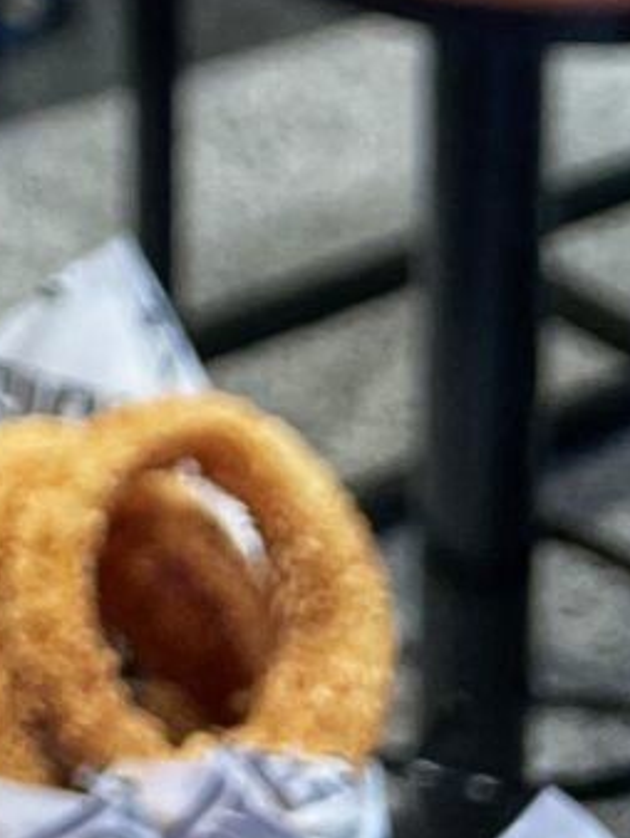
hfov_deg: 10.8
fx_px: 2981
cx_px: -692
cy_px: -902
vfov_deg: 13.4
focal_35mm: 123
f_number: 1.6
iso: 50
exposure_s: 1/100
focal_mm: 4.2
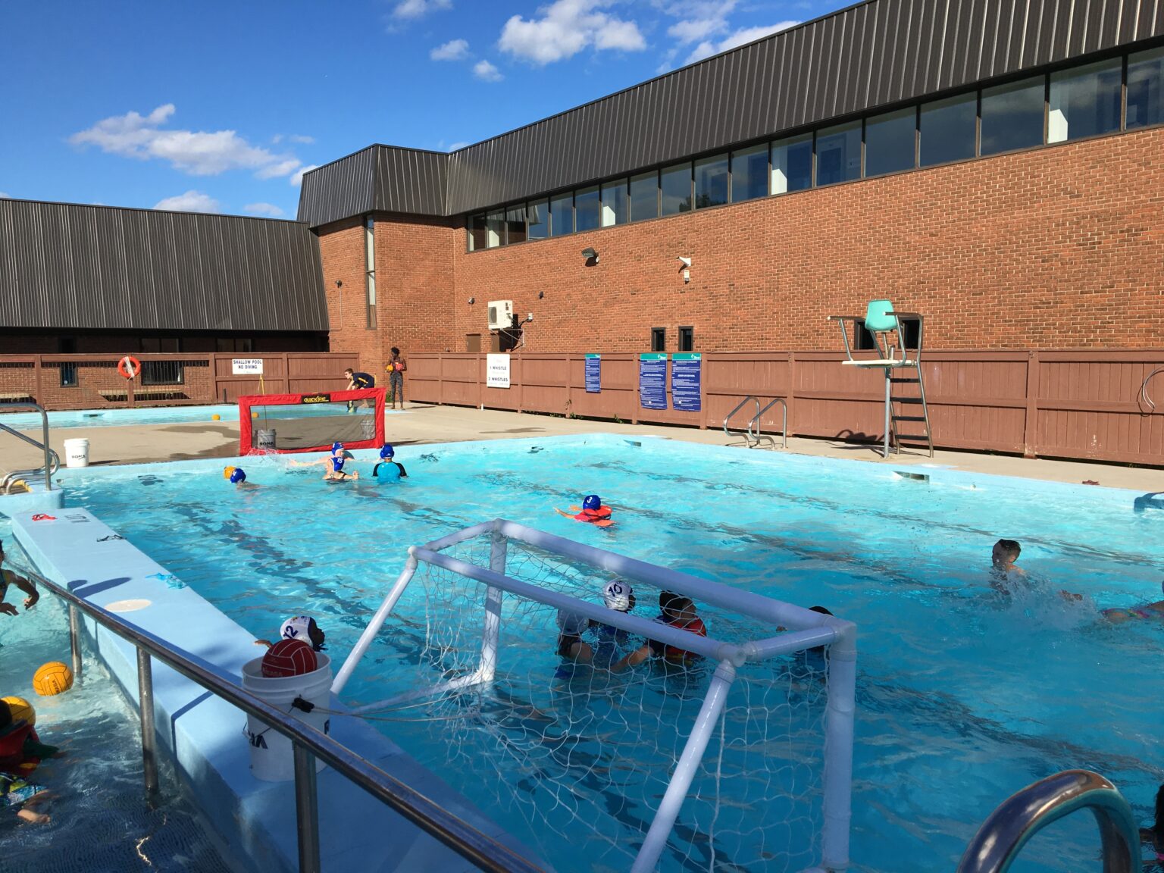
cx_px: 582
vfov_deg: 48.2
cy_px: 436
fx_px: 975
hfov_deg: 61.7
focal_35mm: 29
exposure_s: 1/2079
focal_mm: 4.15
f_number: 2.2
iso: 25
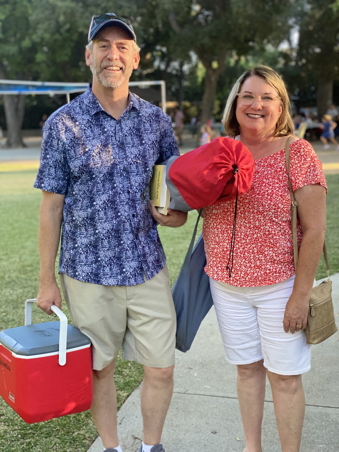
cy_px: 226
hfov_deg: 28.0
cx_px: 170
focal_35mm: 52
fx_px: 679
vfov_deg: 36.8
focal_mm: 6
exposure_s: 1/122
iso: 64
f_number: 2
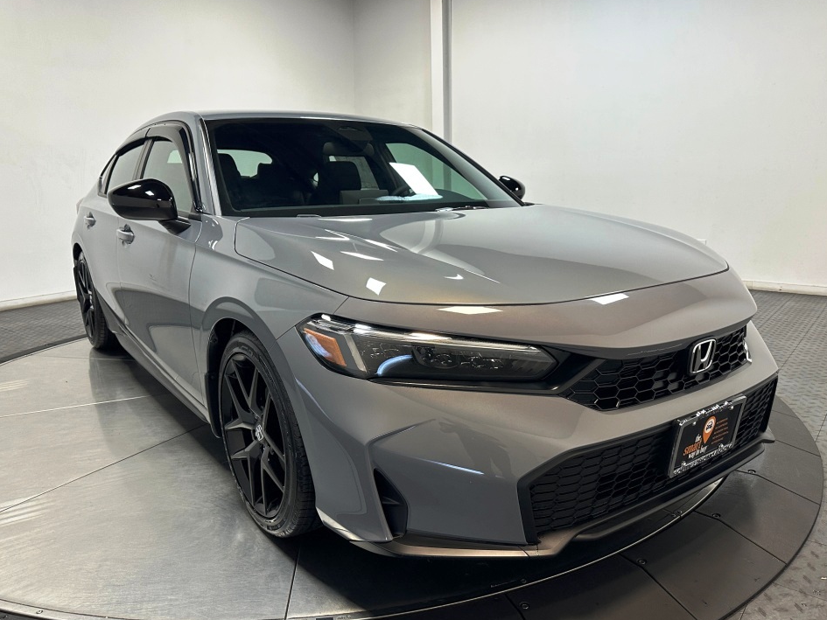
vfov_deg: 53.1
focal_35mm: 26
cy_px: 323
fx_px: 621
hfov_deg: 67.3
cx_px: 433
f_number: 1.78
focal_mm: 6.86
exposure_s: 1/60
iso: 250
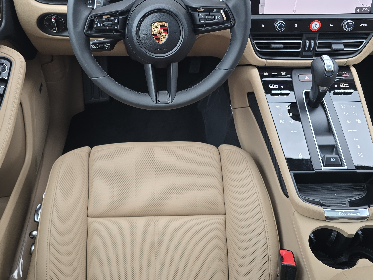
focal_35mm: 35
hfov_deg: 52.4
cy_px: 113
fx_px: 377
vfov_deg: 40.5
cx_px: 156
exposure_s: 1/61.5
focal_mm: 6.3
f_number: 1.7
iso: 32
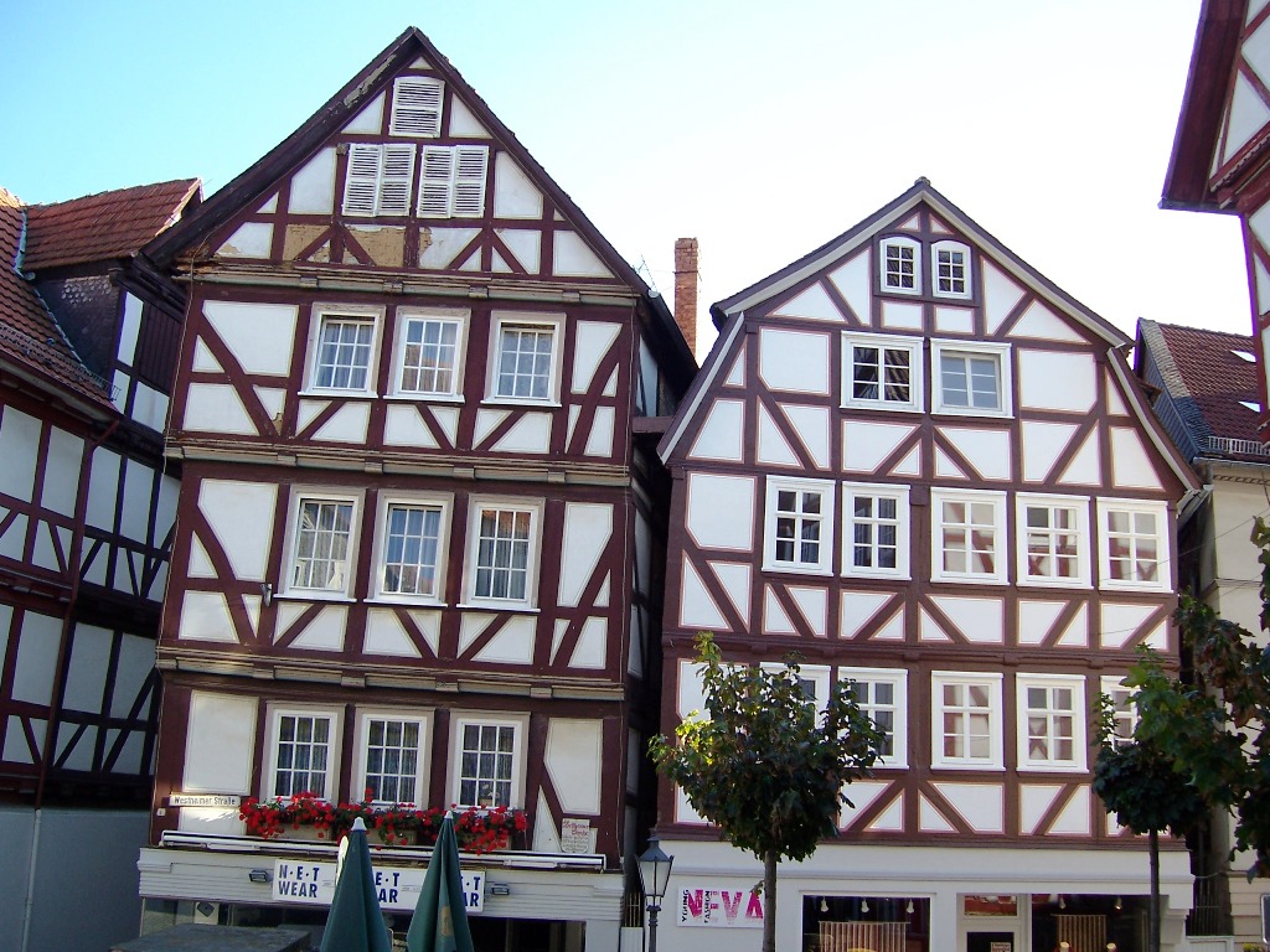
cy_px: 476
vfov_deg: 39.7
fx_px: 1321
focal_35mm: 36
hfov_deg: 51.4
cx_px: 635
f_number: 3
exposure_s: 1/180
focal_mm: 6
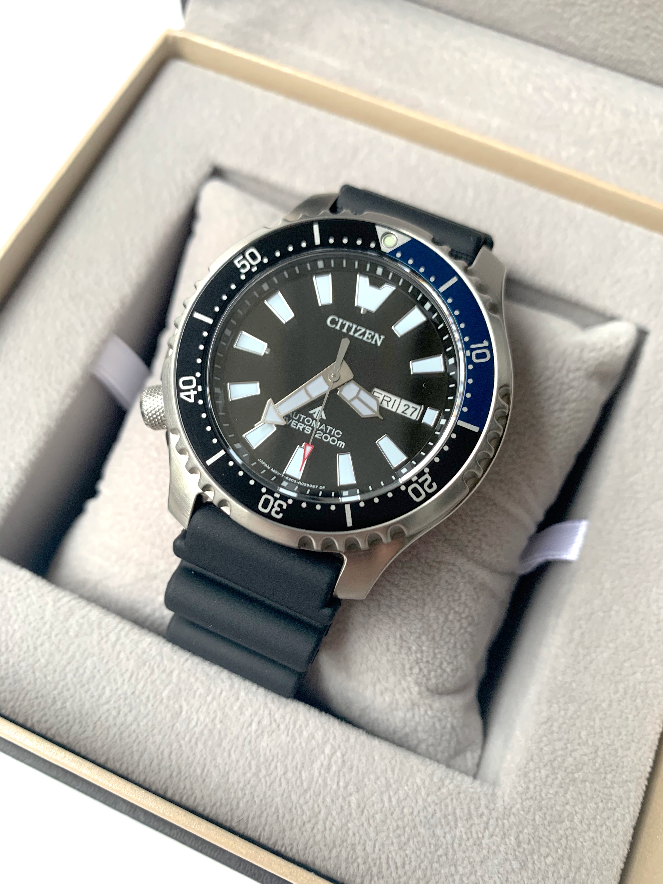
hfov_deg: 53.1
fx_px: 664
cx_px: 332
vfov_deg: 67.3
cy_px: 442
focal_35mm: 26
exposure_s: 1/121
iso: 50
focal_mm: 4.25
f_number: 1.8
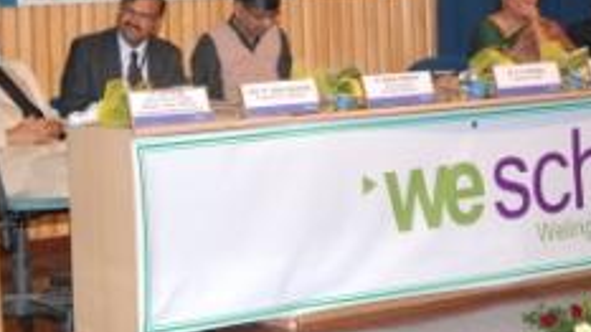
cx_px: 297
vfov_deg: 9.5
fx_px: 1990
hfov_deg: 16.9
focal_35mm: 127
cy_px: -18
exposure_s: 1/60
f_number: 5
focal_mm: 42
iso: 640
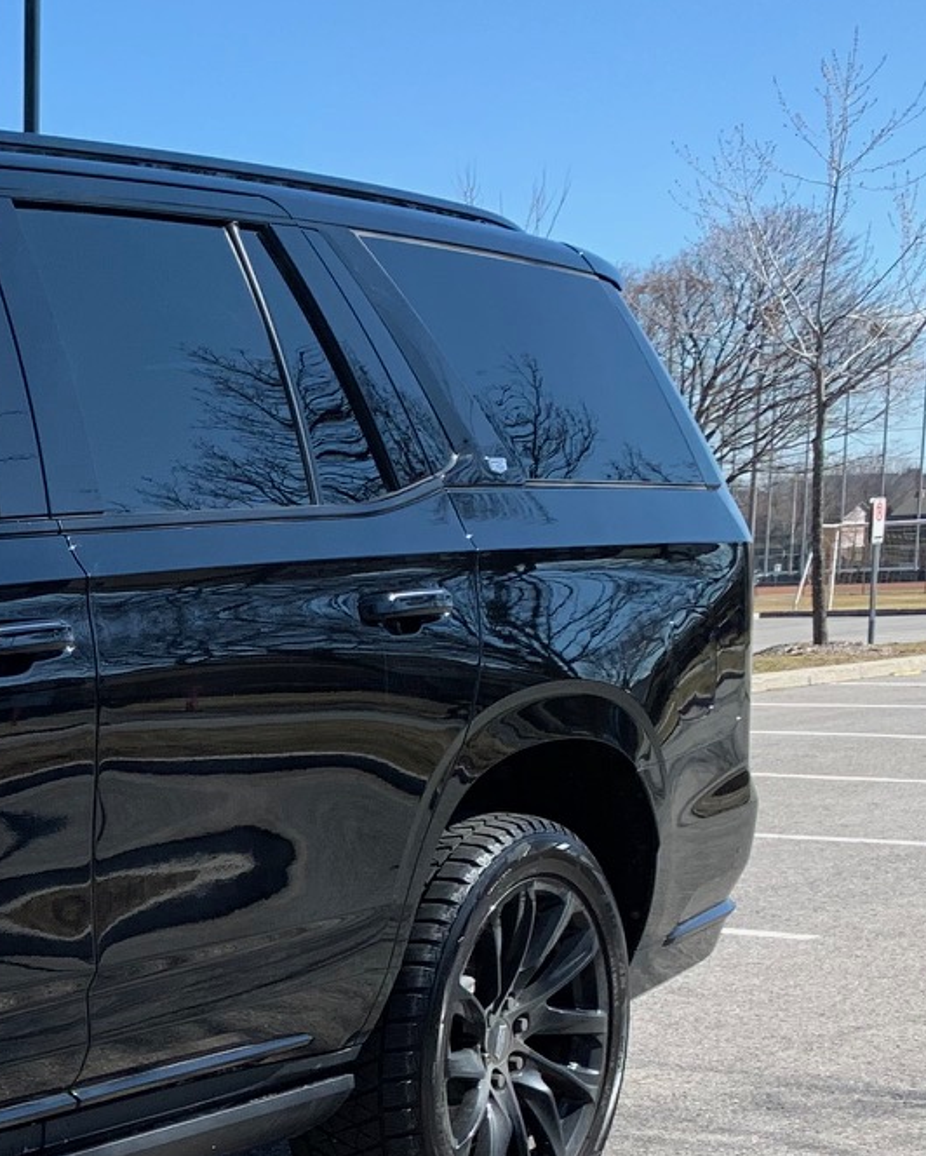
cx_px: -667
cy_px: 1057
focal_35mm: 77
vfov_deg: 24.0
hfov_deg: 17.0
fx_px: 2635
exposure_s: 1/1032
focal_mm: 4.25
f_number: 1.8
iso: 25
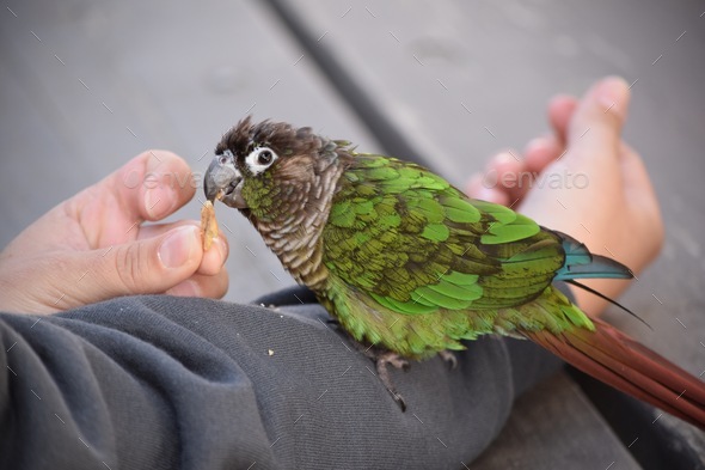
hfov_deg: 11.8
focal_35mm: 174
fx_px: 3406
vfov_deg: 7.9
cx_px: 352
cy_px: 235
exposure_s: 1/320
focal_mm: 116
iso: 400
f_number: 4.8
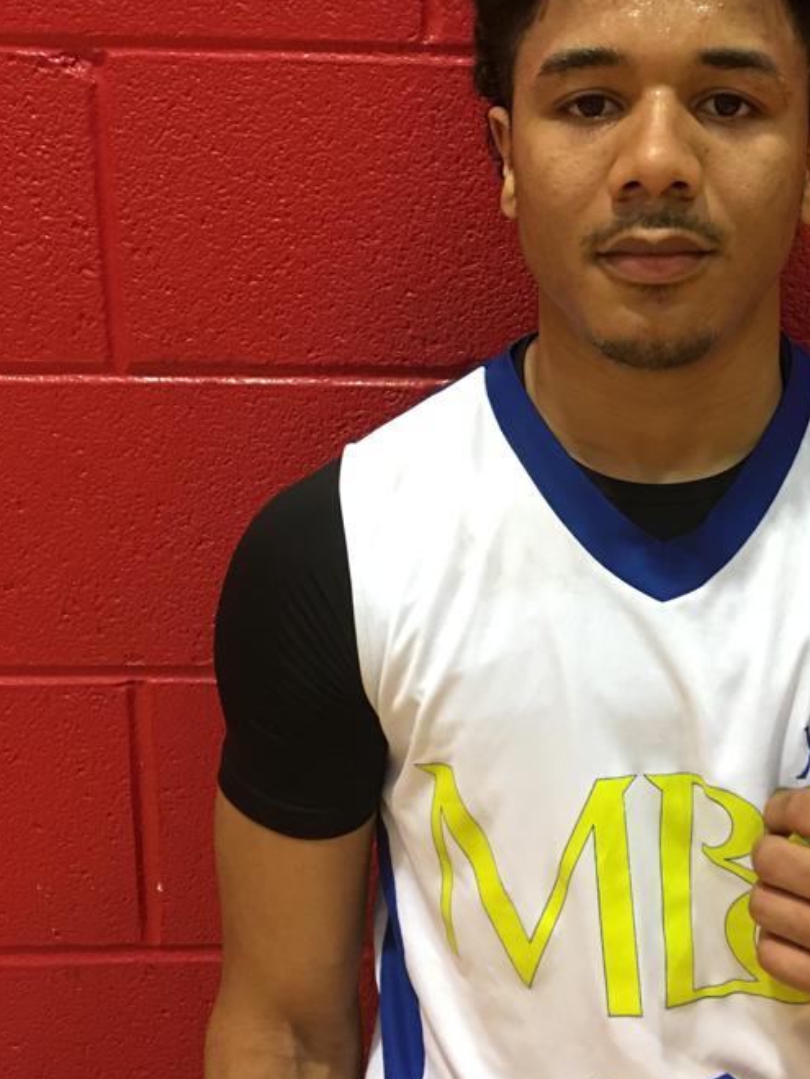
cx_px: 619
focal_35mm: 45
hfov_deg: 31.5
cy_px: 405
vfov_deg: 41.8
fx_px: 1404
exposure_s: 1/15
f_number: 2.2
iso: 80
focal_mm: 4.15
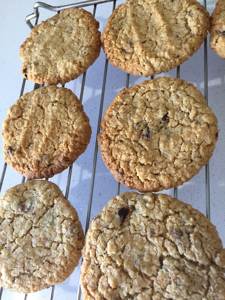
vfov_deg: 61.7
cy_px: 150
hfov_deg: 48.2
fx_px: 251
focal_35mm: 29
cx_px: 112
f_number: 2.2
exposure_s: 1/33
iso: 80
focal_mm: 4.15
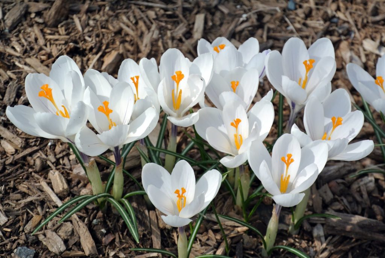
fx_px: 2495
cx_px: 192
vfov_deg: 5.9
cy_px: 129
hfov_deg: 8.8
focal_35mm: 233
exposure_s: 1/400
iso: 100
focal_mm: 86.5
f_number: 5
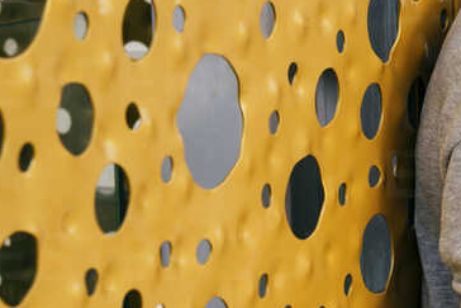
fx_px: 2165
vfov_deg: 8.1
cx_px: 589
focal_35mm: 169
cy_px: 51
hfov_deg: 11.8
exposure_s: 1/2000
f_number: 4
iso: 200
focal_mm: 50
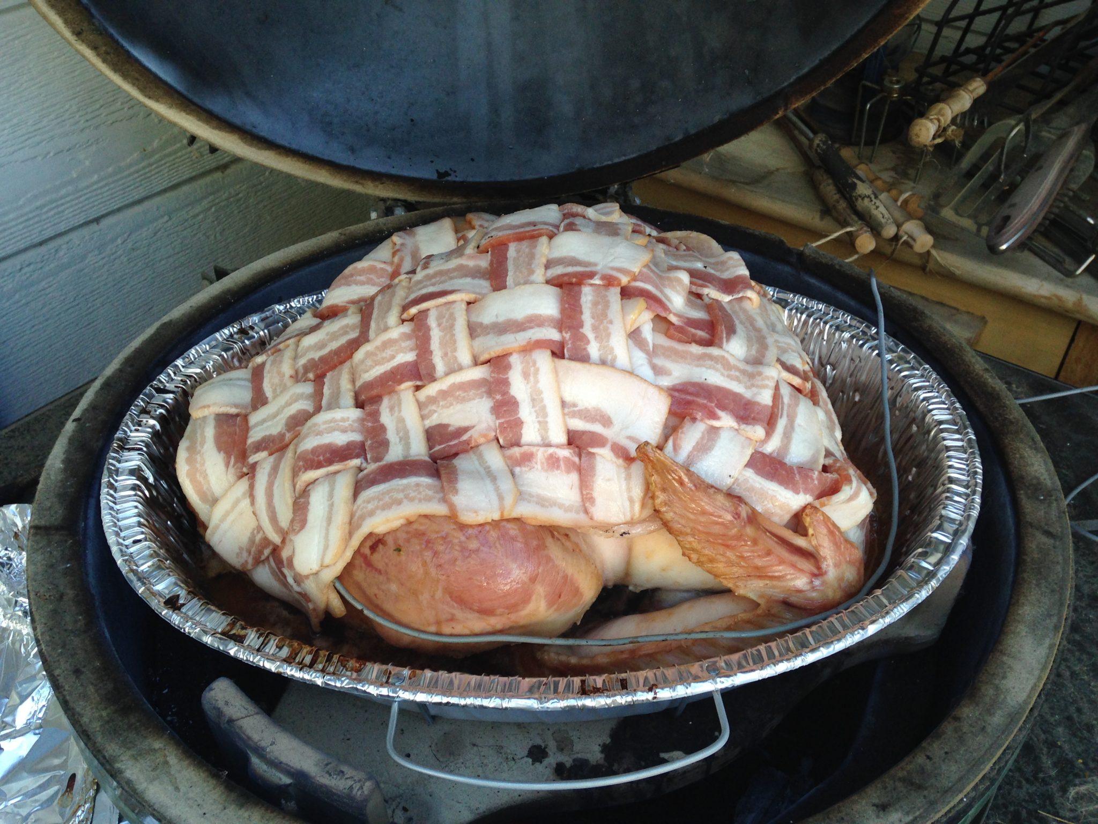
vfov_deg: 42.9
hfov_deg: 55.4
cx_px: 549
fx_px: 1047
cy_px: 412
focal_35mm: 33
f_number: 2.4
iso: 80
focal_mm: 4.12
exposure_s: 1/120
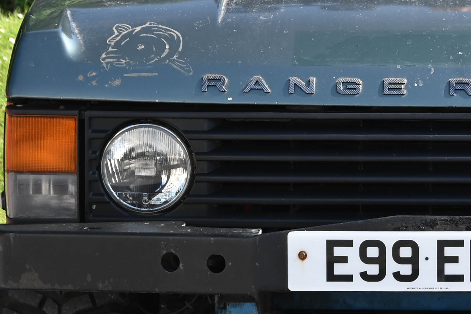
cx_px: 466
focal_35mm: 314
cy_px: 36
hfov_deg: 6.5
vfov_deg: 4.4
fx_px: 4110
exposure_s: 1/125
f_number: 8
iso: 250
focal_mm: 82
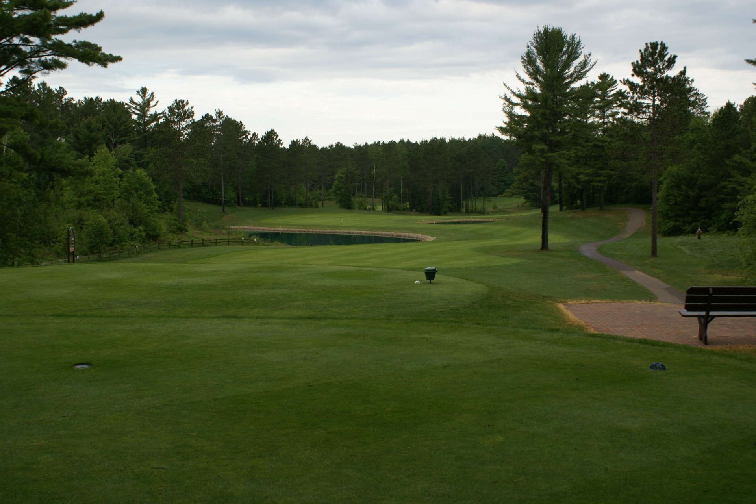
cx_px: 378
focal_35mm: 39
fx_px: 819
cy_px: 252
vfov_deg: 34.2
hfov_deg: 49.6
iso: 100
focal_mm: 26
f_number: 8
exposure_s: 1/60
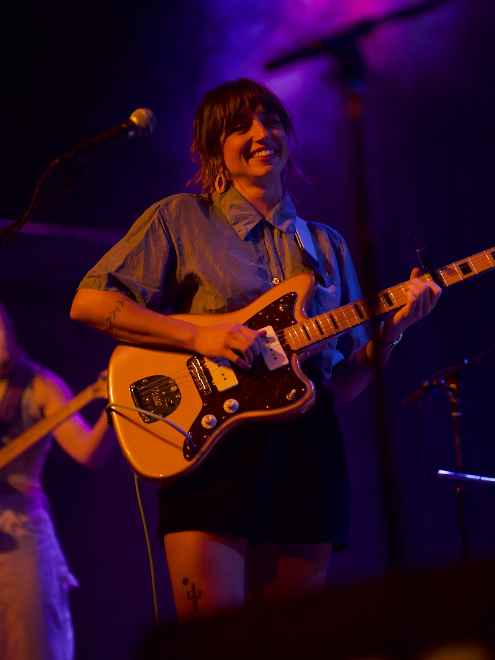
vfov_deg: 21.1
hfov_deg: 15.9
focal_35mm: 93
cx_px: 245
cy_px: 311
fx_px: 1773
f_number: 1.4
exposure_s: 1/320
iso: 8000
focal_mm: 85
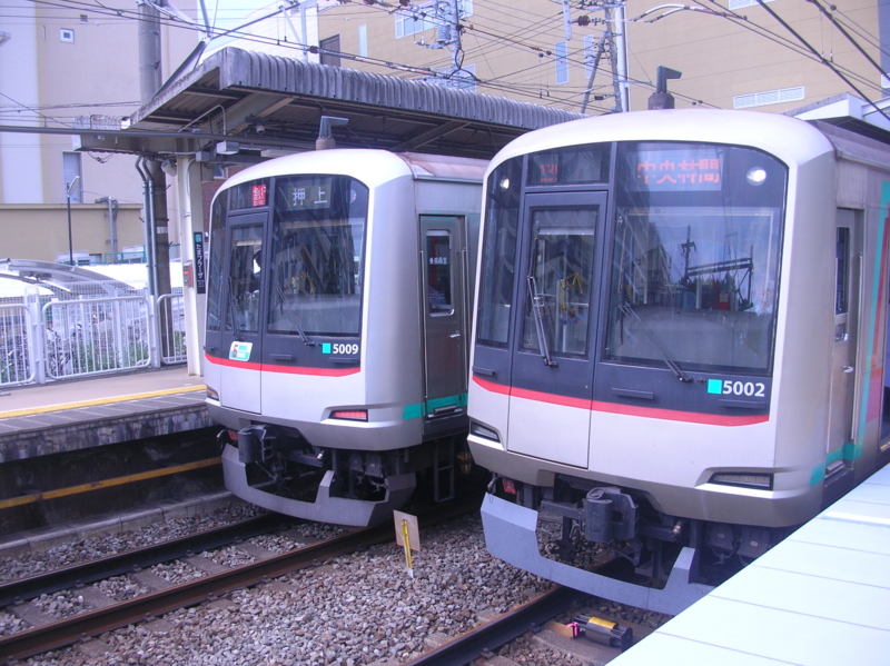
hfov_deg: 52.7
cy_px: 333
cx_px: 445
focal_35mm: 35
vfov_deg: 40.7
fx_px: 899
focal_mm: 5.8
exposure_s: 1/194
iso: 50
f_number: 2.8
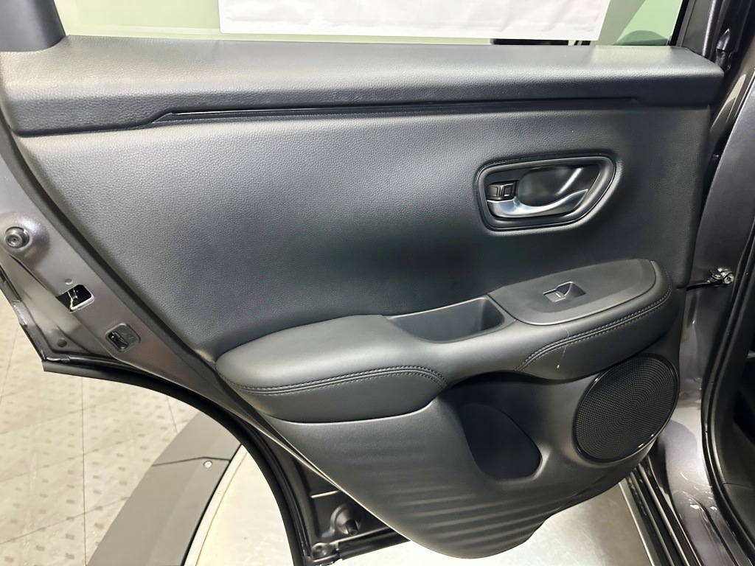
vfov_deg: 56.8
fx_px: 523
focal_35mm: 24
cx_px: 378
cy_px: 283
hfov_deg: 71.6
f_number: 1.78
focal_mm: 6.86
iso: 800
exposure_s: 1/40
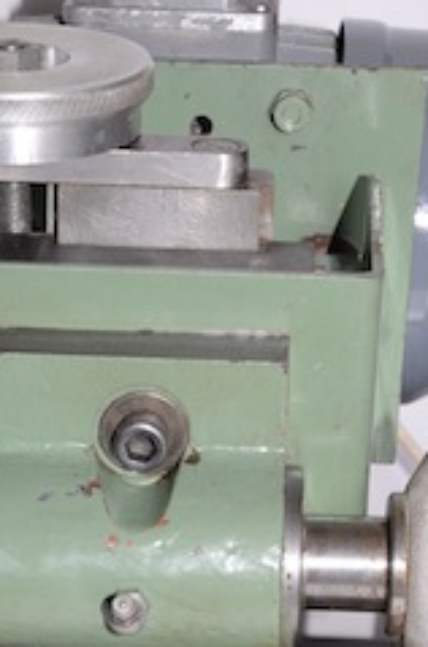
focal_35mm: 128
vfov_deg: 15.9
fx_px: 2296
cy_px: 536
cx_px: 135
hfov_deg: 10.6
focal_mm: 50
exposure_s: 1/60
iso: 500
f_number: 10
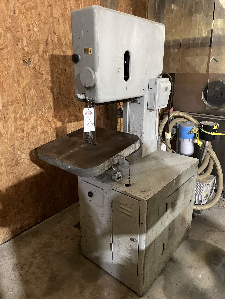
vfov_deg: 67.3
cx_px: 112
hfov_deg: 53.1
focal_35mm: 26
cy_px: 150
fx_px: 225
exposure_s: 1/30
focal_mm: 4.2
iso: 1000
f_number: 1.6
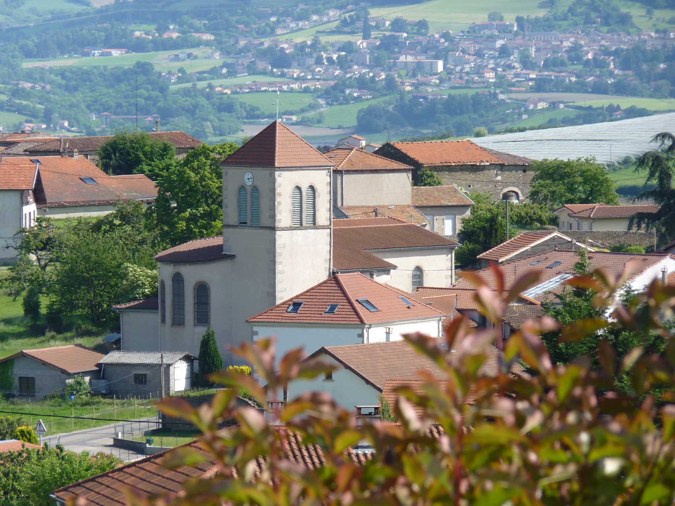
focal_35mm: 319
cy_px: 253
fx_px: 6220
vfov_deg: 4.7
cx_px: 338
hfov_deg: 6.2
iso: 80
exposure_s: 1/250
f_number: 5
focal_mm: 56.7
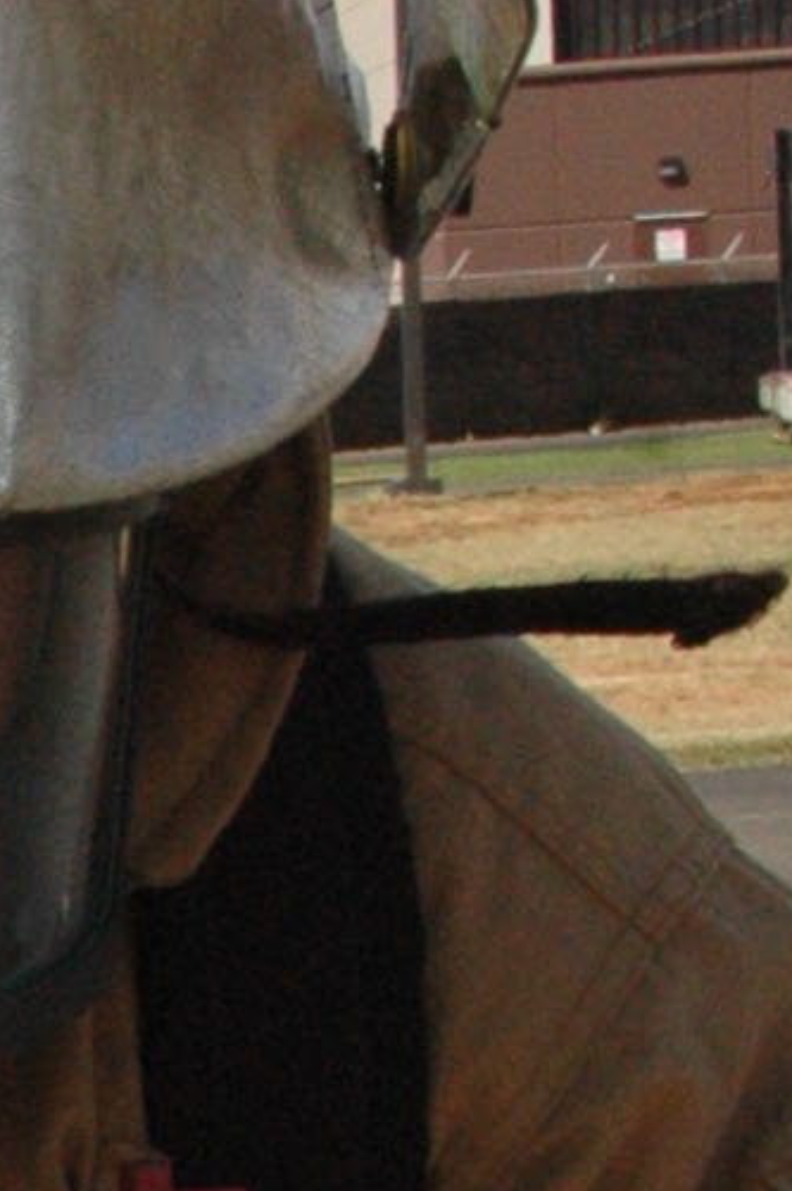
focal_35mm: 270
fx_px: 8928
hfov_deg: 5.0
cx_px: -992
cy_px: 2035
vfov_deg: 7.4
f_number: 16
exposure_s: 1/500
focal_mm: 30
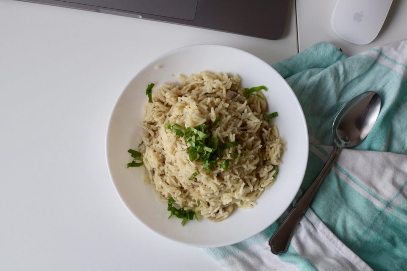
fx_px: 593
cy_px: 136
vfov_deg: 25.8
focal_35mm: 52
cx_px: 204
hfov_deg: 37.9
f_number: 6.3
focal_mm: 35
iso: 400
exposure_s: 1/160
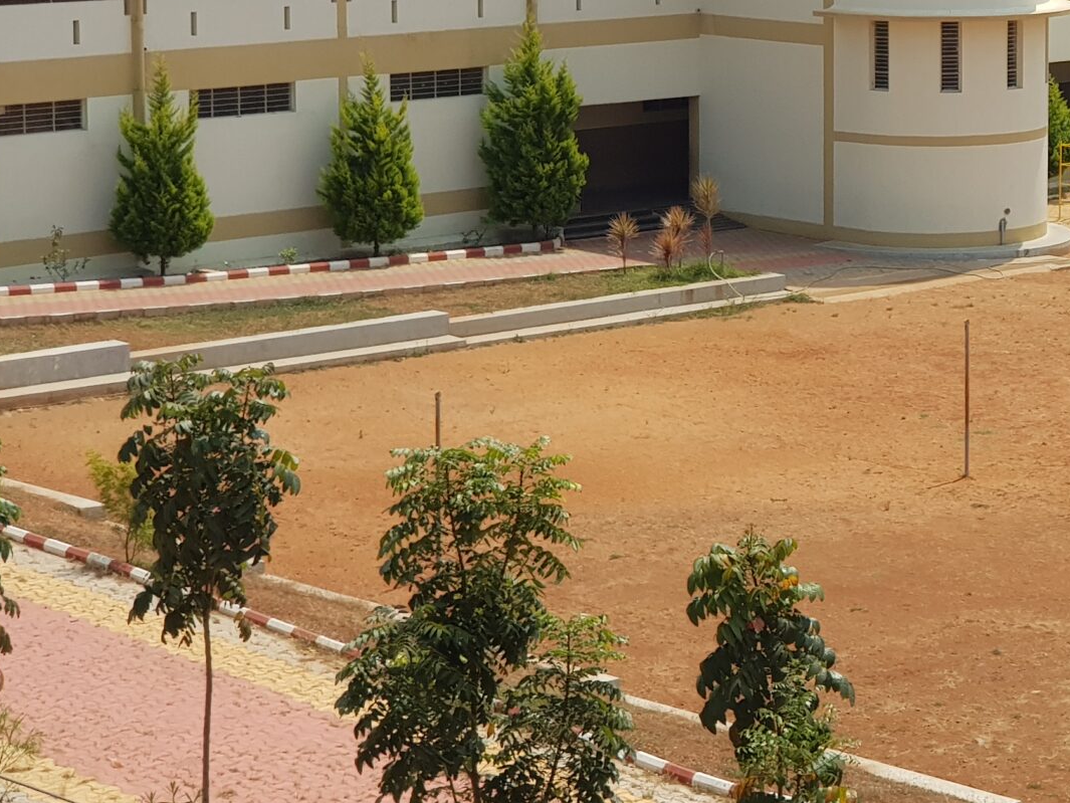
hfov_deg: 15.5
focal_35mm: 125
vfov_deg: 11.8
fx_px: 3864
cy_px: 193
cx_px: 1082
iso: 25
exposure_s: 1/808
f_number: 2.4
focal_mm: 6
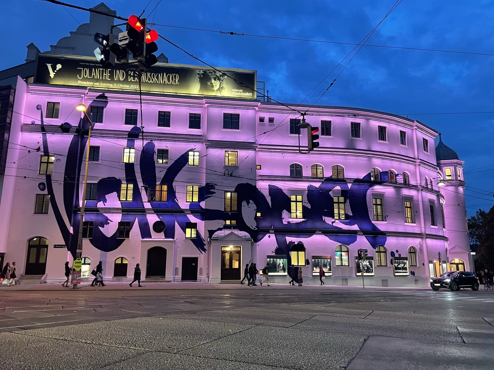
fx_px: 371
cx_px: 247
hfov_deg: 67.3
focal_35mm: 26
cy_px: 185
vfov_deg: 53.1
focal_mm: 4.2
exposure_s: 1/50
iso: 320
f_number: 1.6
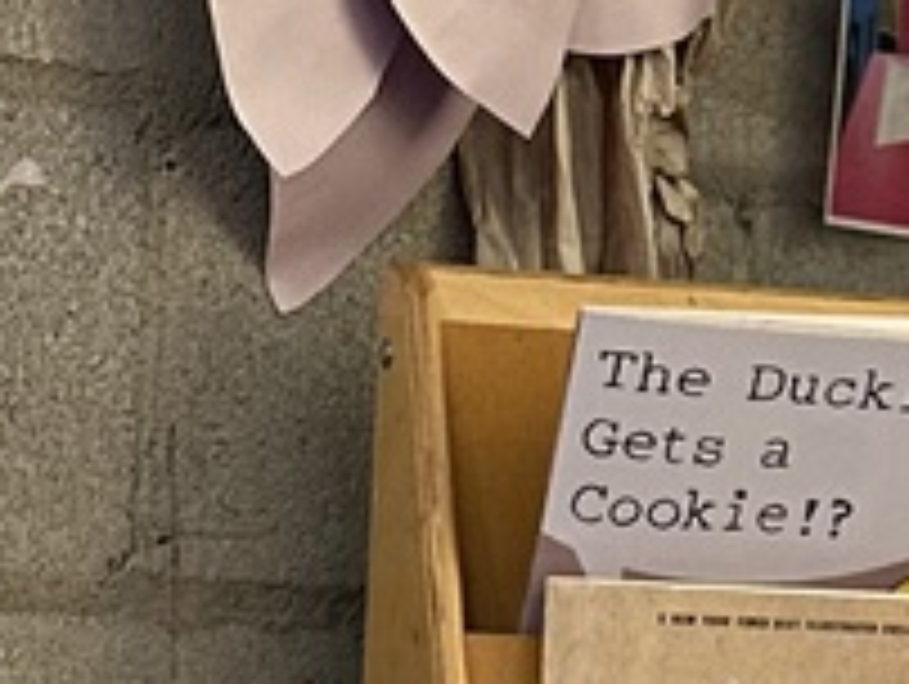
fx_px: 4995
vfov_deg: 7.6
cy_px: 1202
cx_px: 765
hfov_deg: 10.4
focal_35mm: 190
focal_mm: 6.86
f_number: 1.78
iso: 200
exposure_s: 1/60
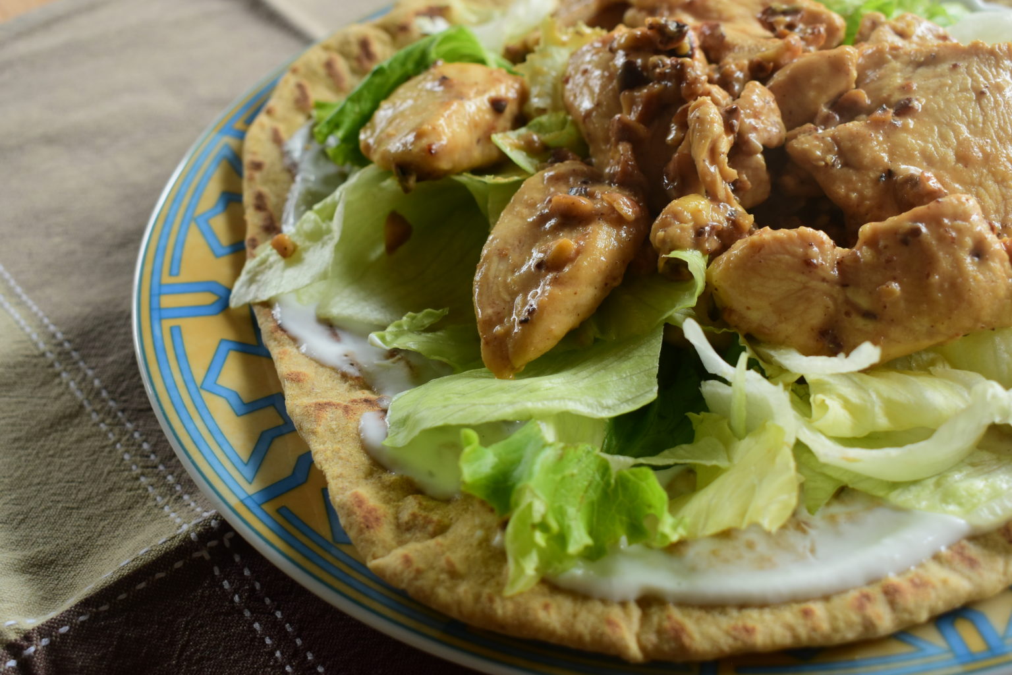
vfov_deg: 28.1
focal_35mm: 48
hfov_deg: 41.1
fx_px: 1349
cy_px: 338
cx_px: 506
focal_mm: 32
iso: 400
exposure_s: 1/25
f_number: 5.6
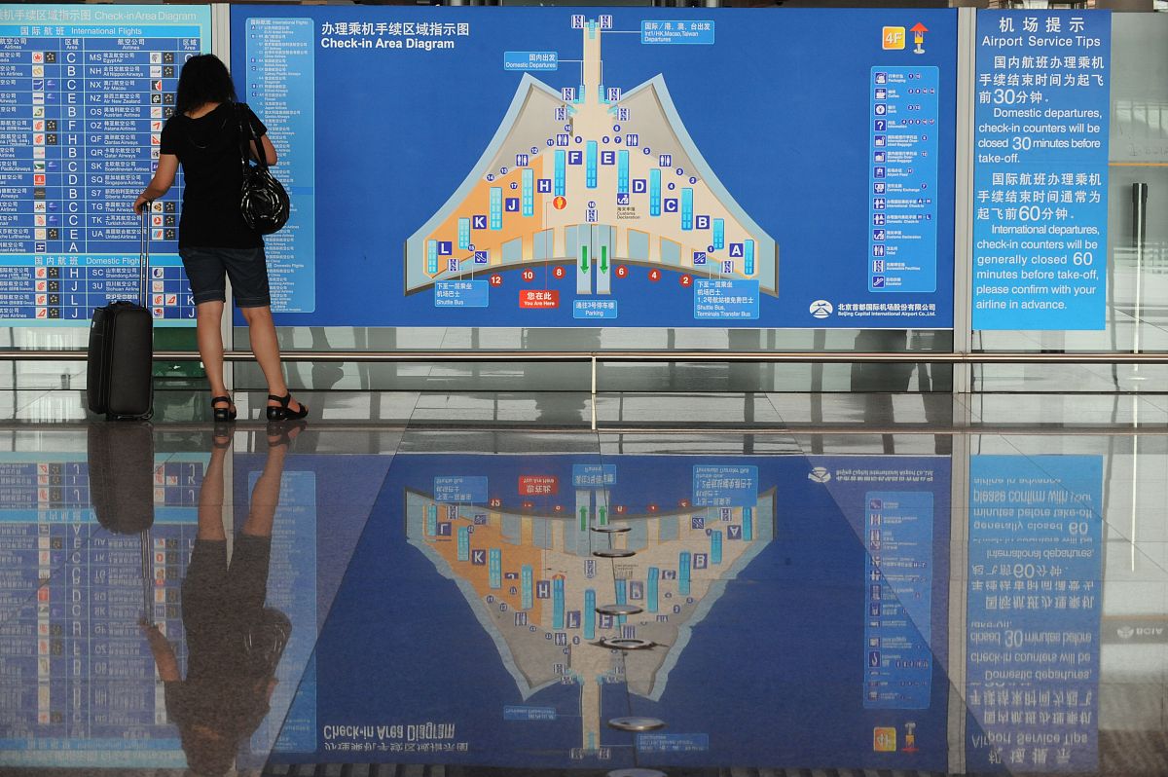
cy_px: 388
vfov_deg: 13.0
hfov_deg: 19.5
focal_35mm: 105
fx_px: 3404
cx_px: 584
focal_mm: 105
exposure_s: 1/160
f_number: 9
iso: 2000
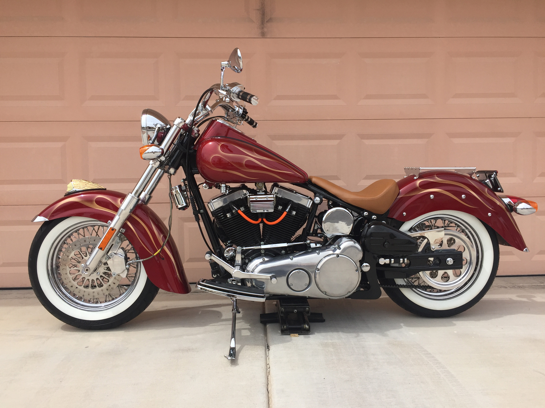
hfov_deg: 61.7
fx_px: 457
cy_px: 204
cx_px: 272
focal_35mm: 29
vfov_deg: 48.2
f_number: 2.2
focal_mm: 4.15
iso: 32
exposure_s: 1/1980
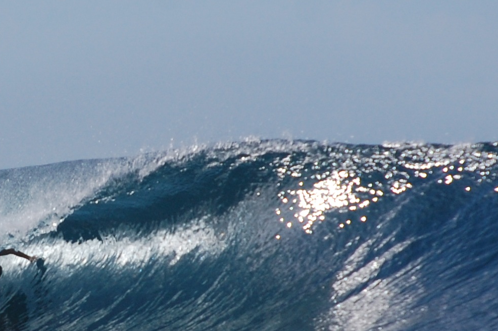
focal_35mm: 778
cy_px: 165
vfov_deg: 1.8
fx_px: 10755
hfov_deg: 2.7
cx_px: 49
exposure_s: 1/1250
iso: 400
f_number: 5.6
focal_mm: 170
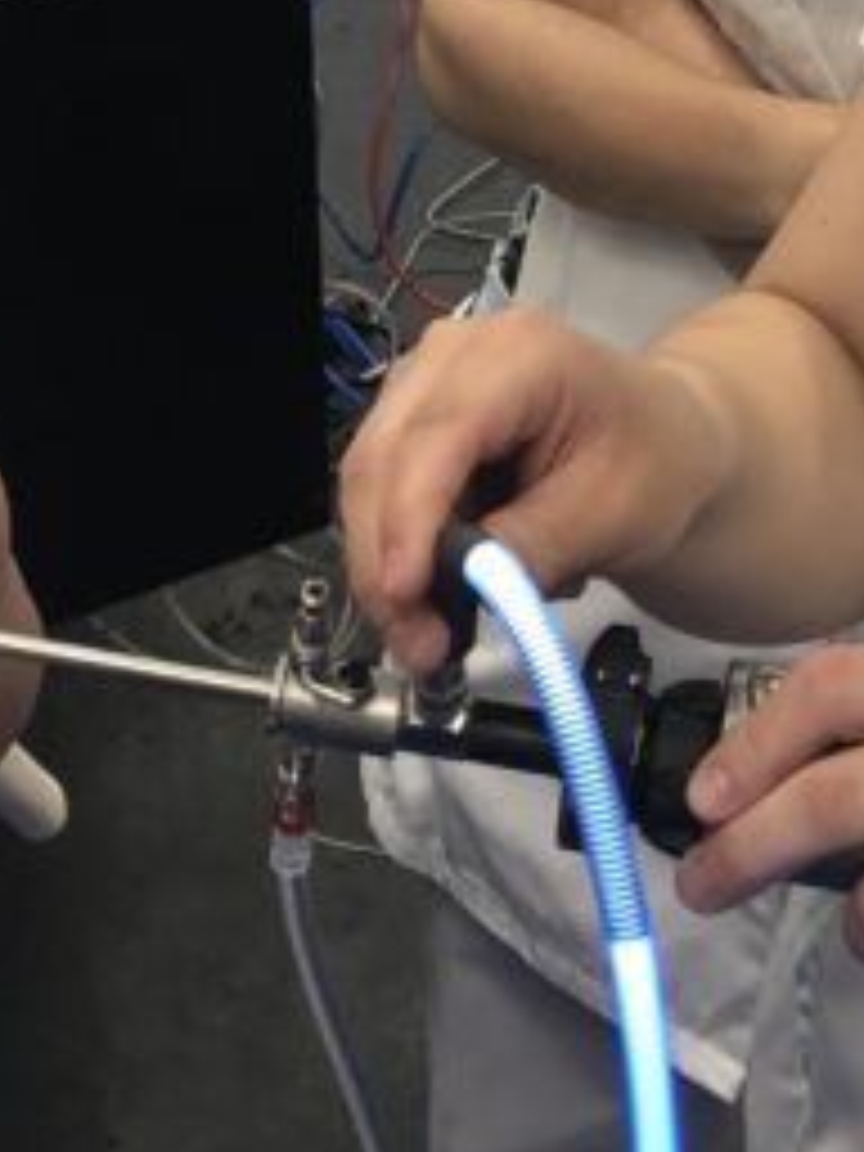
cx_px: 576
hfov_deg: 13.2
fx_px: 3727
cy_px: -243
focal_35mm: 112
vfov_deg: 16.8
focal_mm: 3.99
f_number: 1.8
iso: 25
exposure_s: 1/33
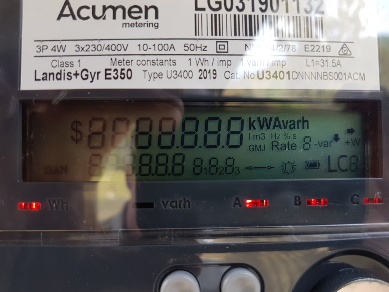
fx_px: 292
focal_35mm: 26
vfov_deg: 53.1
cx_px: 194
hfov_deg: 67.3
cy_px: 146
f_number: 1.7
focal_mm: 4.2
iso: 64
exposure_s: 1/100
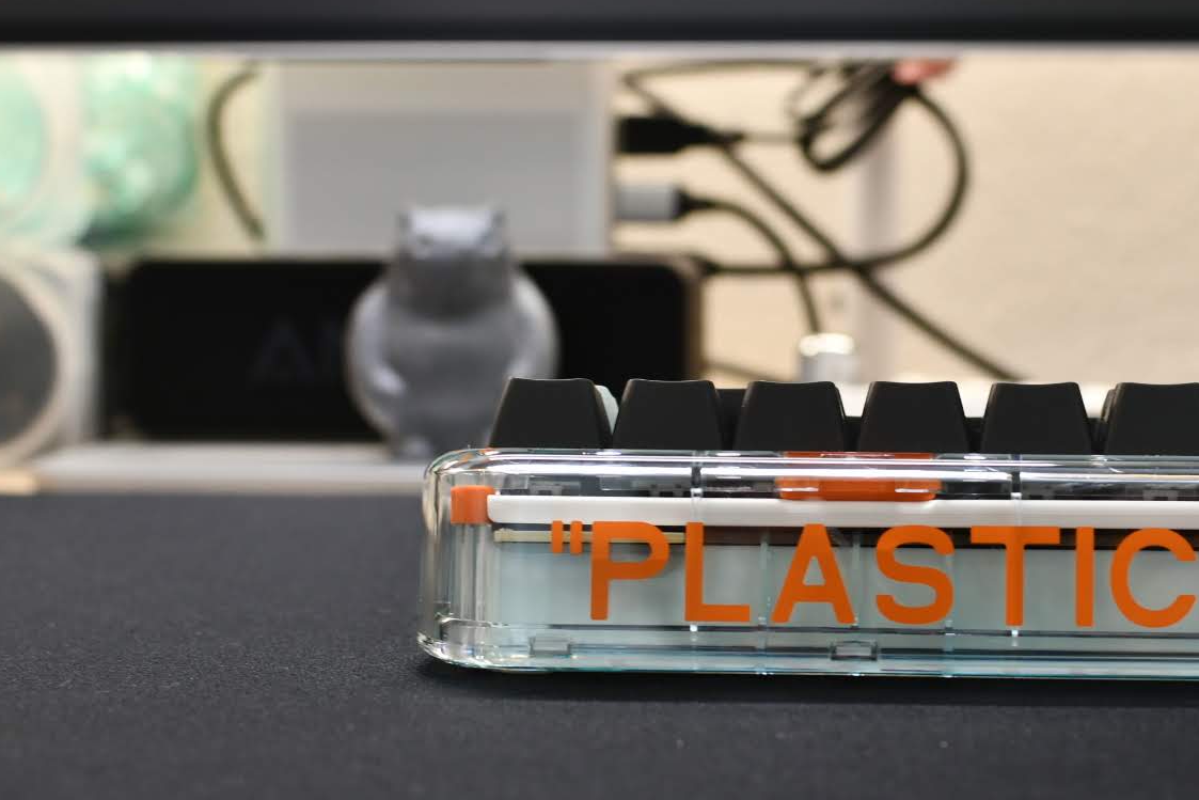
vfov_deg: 18.2
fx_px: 2498
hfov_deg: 26.8
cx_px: 837
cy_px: 445
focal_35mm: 75
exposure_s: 1/40
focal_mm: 35
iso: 450
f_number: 5
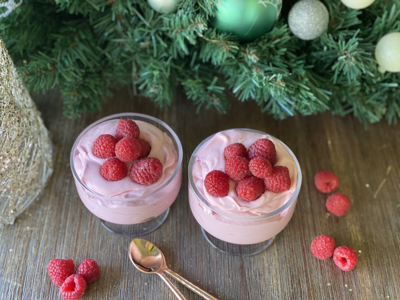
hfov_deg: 36.8
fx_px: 601
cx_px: 200
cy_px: 150
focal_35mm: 52
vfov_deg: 28.0
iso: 250
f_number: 2
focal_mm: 6
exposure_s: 1/76
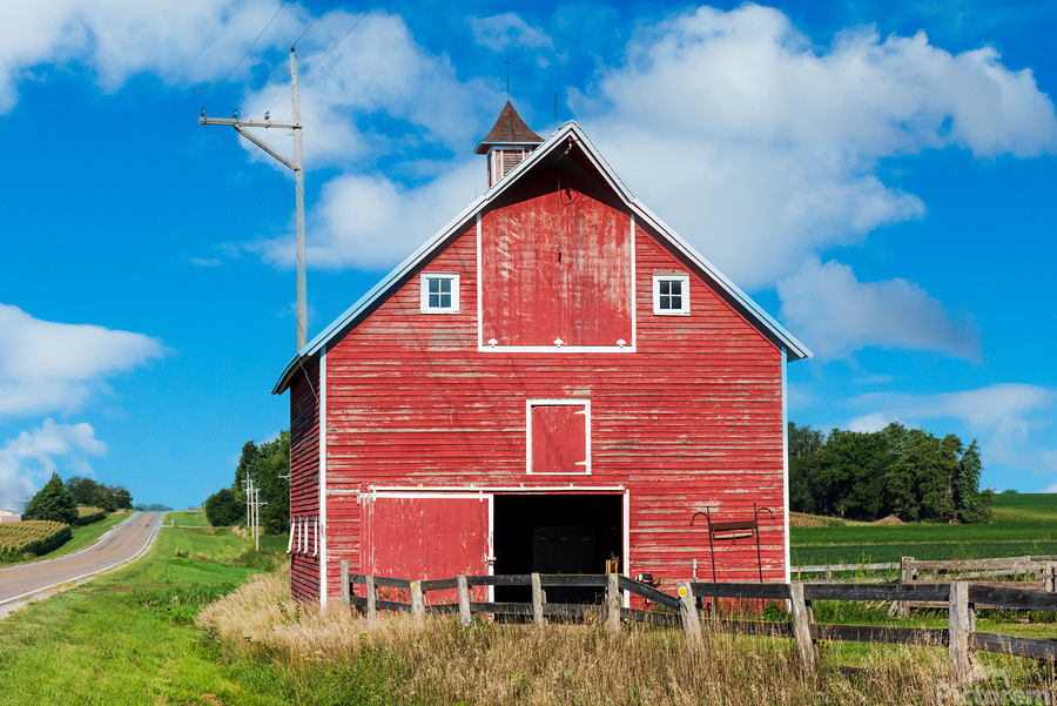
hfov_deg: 28.8
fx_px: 2056
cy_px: 353
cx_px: 528
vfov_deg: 19.5
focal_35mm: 70
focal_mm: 70
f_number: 8
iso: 320
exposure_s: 1/1250
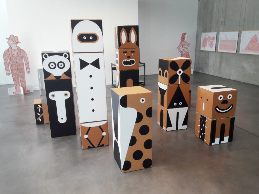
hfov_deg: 63.4
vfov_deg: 49.7
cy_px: 97
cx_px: 130
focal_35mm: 28
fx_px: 209
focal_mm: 3.7
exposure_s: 1/50
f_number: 1.9
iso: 40
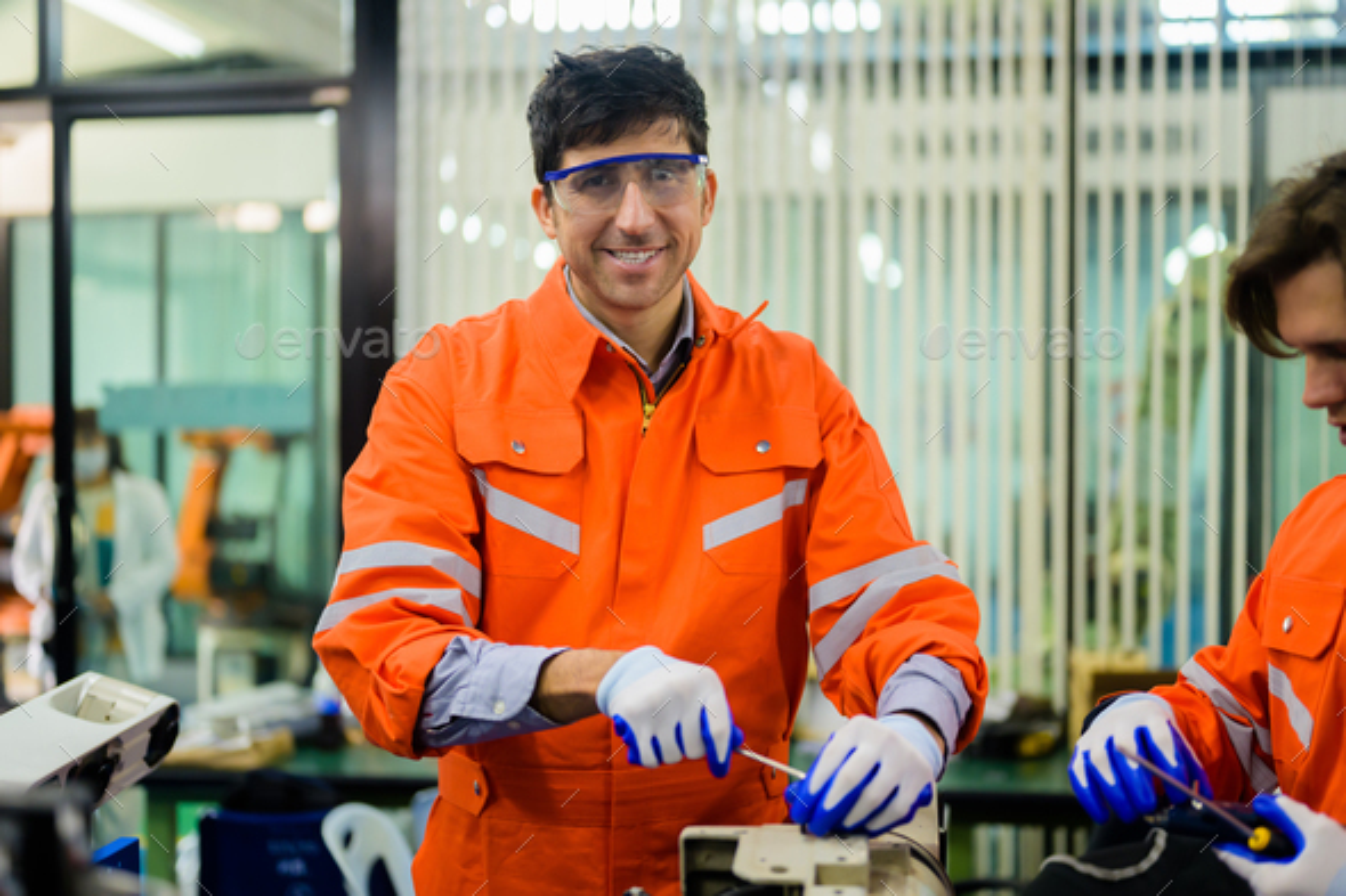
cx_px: 673
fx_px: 1869
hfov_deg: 39.6
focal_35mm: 50
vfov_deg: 27.0
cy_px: 448
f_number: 1.8
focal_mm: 50
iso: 1000
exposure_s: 1/320
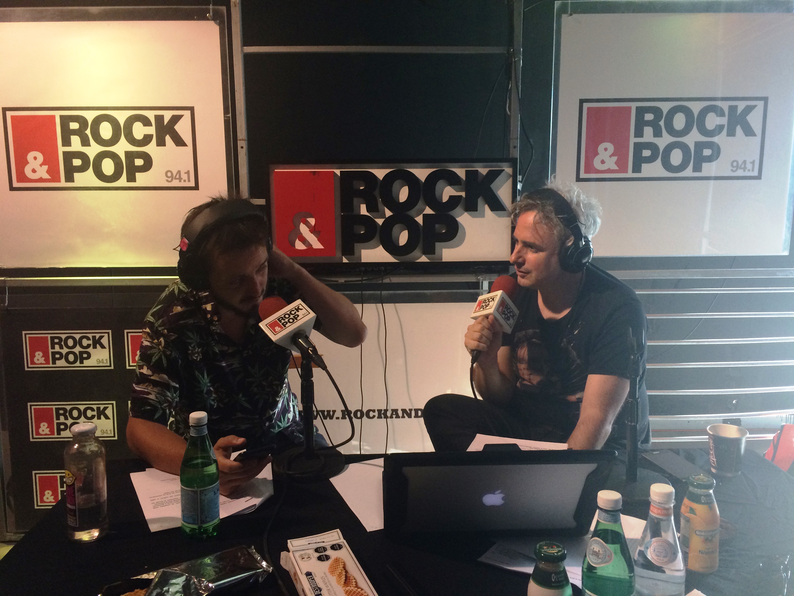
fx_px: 665
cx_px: 397
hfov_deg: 61.7
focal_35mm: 29
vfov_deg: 48.2
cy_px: 298
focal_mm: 4.15
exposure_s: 1/33
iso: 80
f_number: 2.2
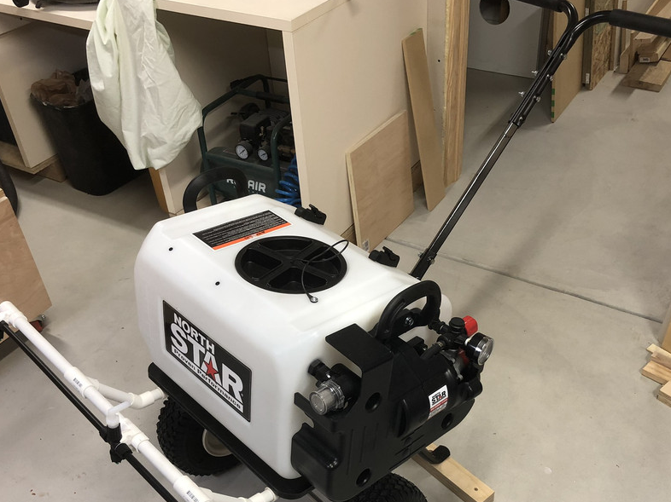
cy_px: 317
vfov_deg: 37.4
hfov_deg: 48.9
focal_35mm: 38
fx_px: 736
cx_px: 377
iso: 40
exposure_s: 1/24
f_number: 1.8
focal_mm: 3.99
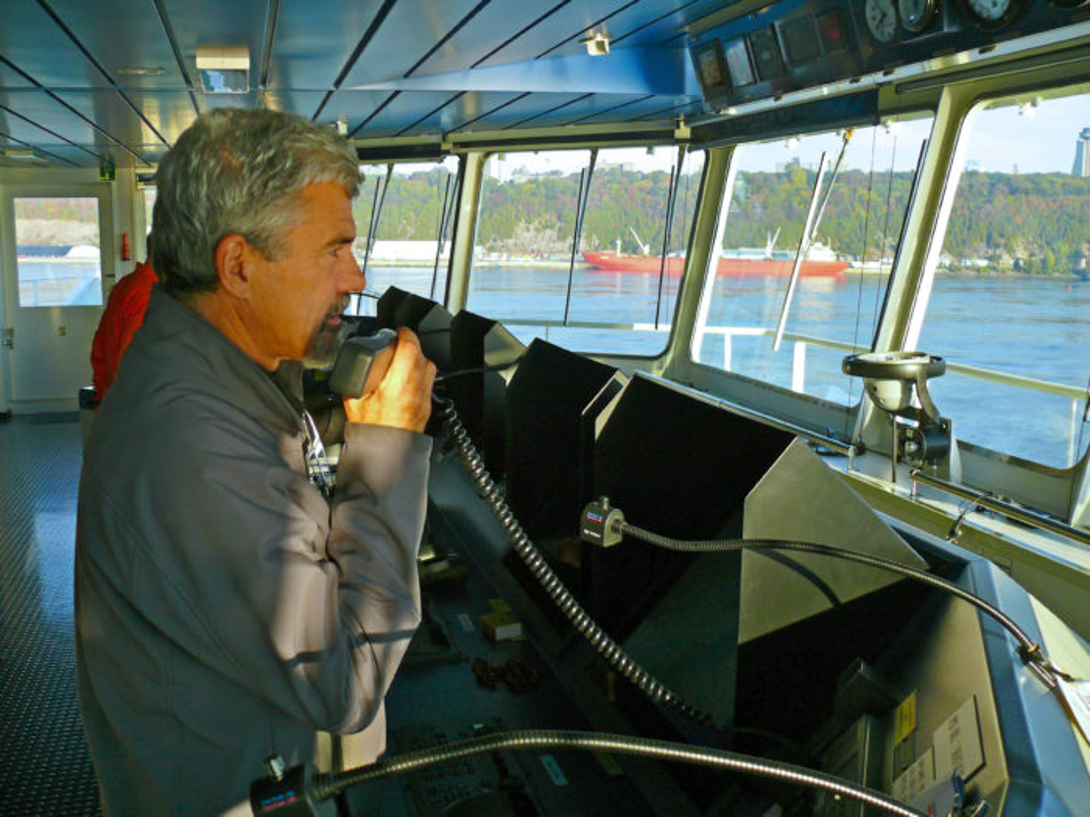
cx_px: 545
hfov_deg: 52.6
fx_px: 1102
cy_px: 408
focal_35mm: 35
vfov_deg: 40.7
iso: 125
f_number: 2.8
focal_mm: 7.4
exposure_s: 1/500
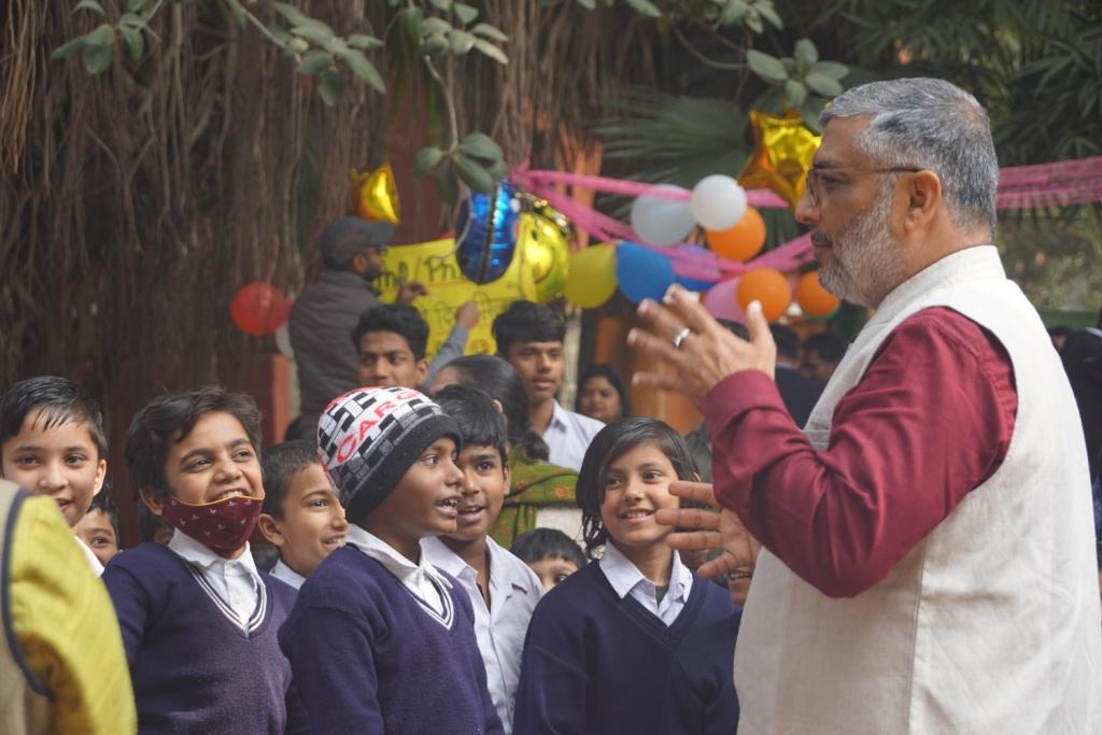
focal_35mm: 90
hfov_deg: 22.6
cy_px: 368
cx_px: 551
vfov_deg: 15.2
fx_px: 2755
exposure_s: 1/160
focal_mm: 60
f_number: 5.6
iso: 400
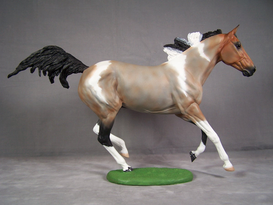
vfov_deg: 37.7
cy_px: 102
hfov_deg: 49.0
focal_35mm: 38
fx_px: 300
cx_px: 136
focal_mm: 6.3
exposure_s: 1/60
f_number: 2.8
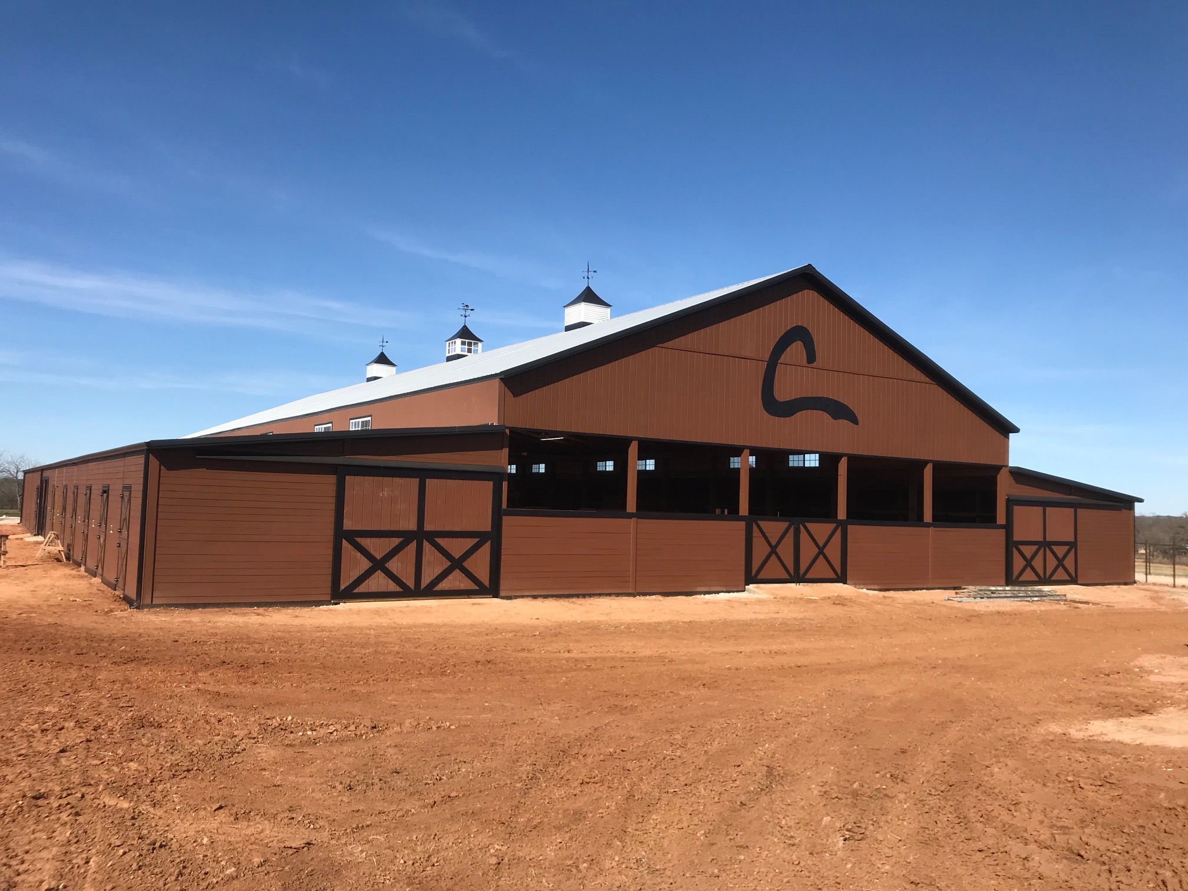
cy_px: 446
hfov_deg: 63.4
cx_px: 594
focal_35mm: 28
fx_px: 961
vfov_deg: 49.7
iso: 20
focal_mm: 3.99
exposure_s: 1/2660
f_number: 1.8
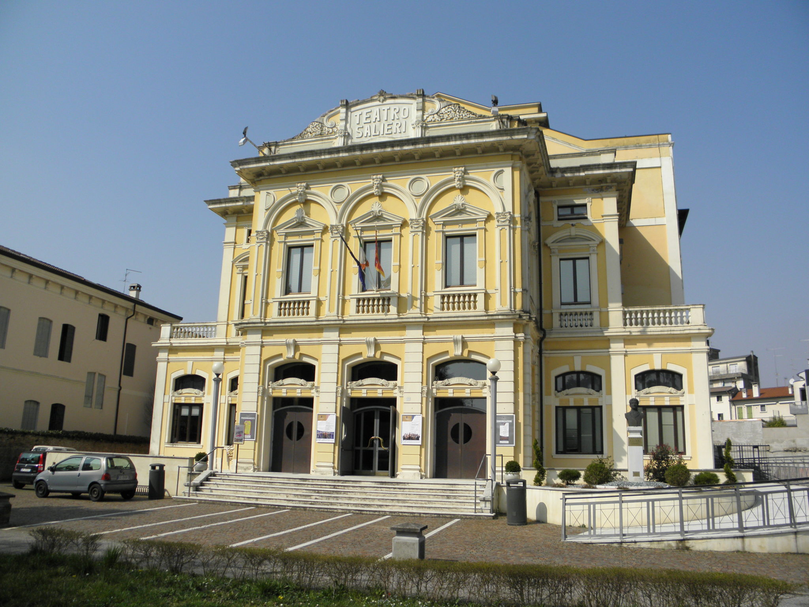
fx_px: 654
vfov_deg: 49.7
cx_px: 404
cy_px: 304
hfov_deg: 63.4
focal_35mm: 28
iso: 100
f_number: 7
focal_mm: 5
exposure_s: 1/400
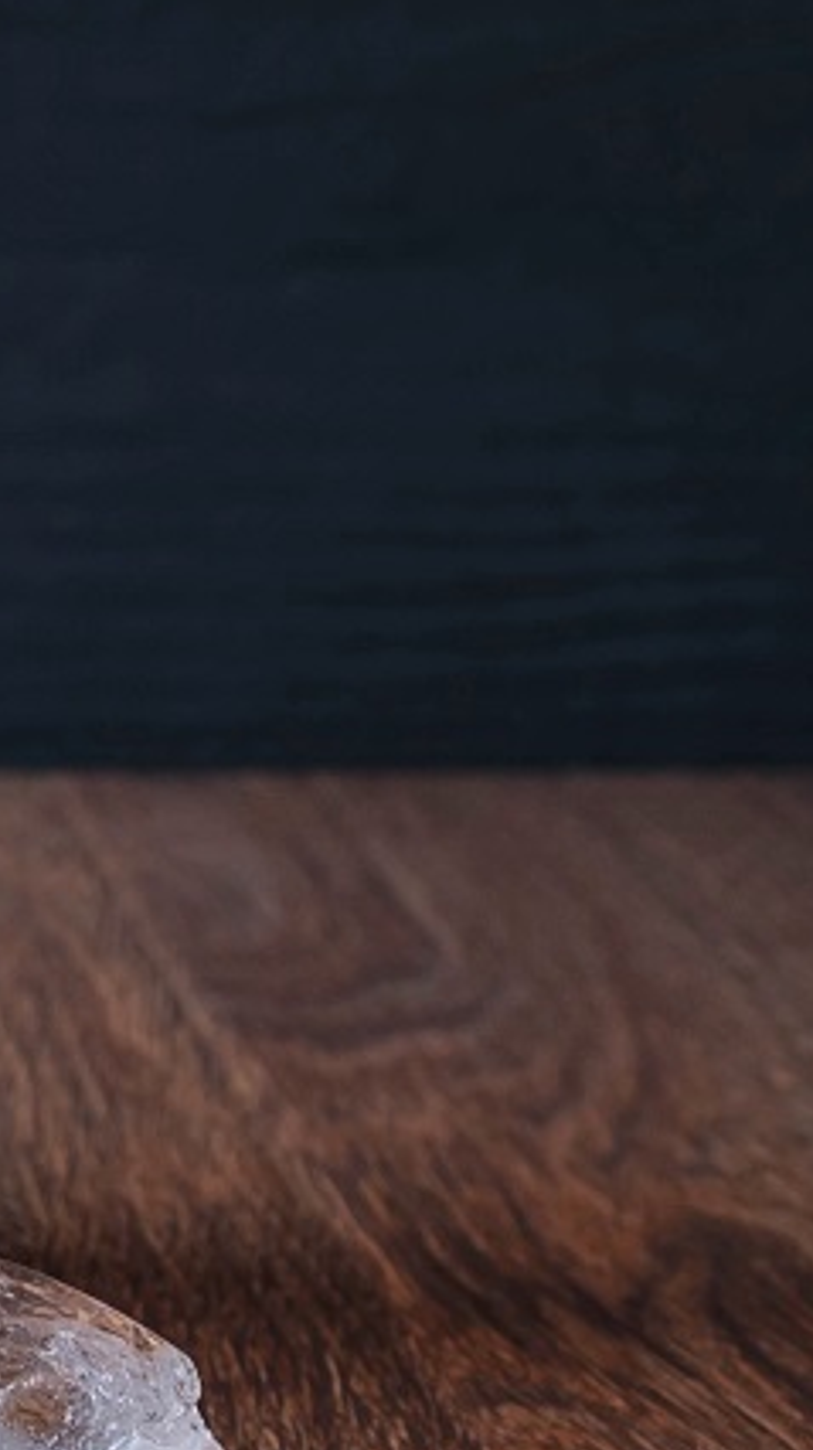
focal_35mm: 124
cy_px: 456
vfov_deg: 17.3
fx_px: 4762
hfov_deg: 9.2
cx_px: -721
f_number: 8
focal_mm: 27.7
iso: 200
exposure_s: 1/15
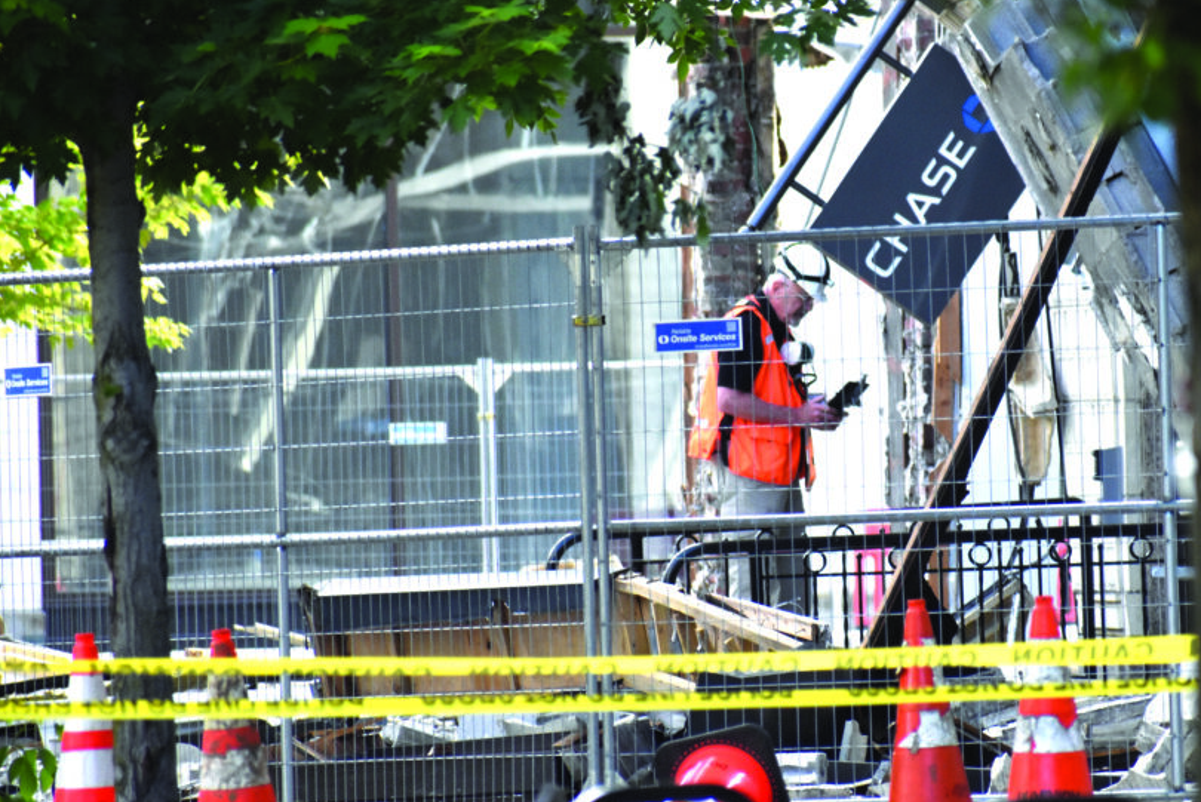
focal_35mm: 611
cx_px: 786
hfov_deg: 3.4
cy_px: 403
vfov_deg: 2.3
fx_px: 20394
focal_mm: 300
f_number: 6.3
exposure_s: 1/500
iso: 1100
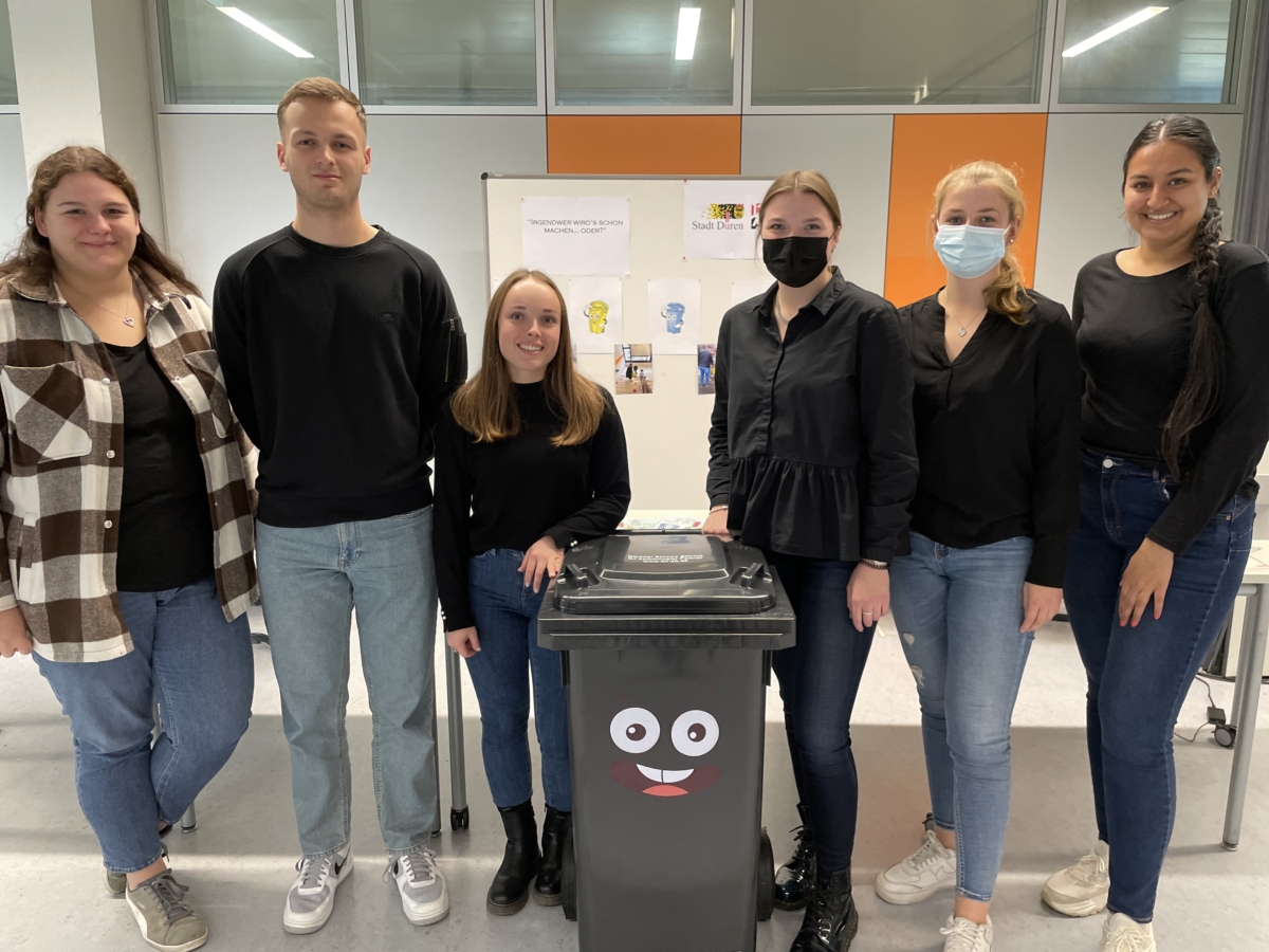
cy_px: 476
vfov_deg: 53.1
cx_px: 634
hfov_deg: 67.3
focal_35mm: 26
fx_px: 953
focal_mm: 4.2
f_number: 1.6
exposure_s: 1/60
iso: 250
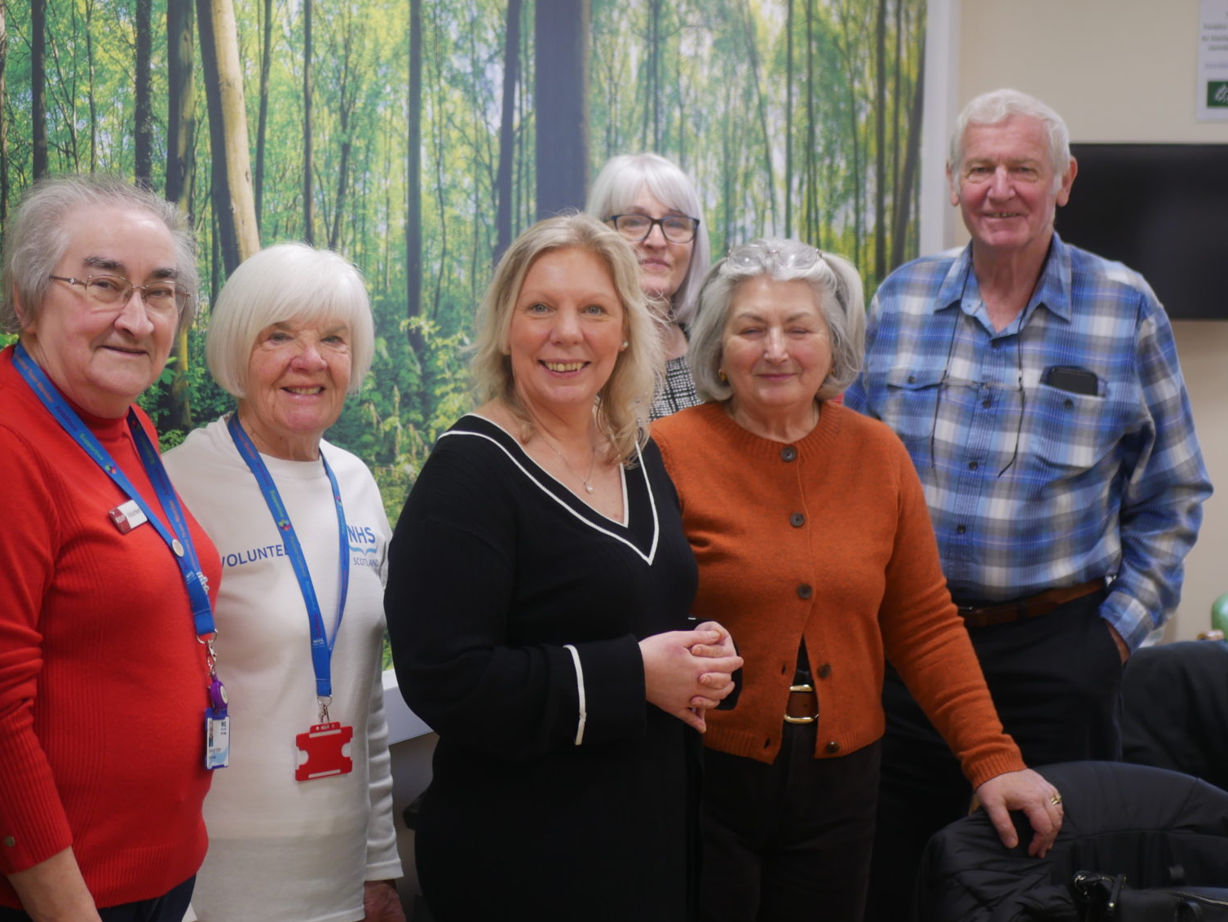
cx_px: 426
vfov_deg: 21.6
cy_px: 333
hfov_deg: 28.4
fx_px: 2413
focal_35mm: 68
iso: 200
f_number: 1.7
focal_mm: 25
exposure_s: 1/125
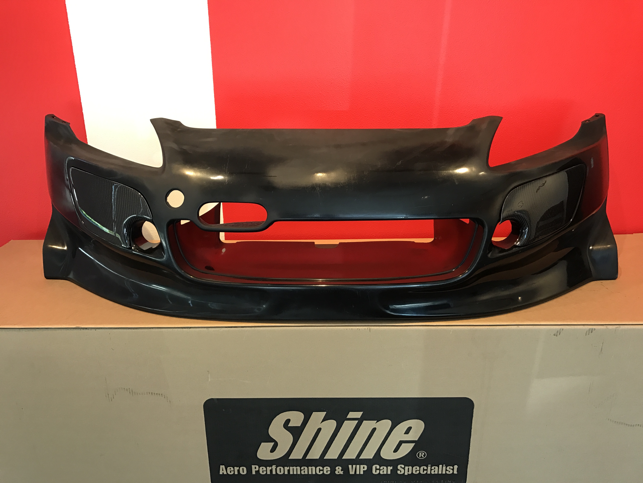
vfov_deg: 49.7
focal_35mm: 28
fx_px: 520
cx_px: 322
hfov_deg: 63.4
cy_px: 242
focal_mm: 3.99
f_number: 1.8
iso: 40
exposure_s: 1/24
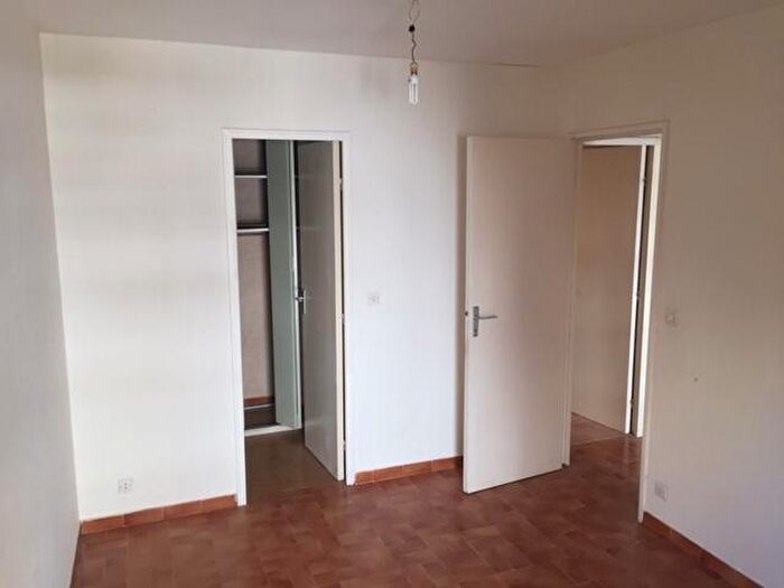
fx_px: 657
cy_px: 294
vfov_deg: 48.2
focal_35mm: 29
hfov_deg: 61.7
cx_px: 392
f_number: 2.2
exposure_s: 1/33
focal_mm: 4.15
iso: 32
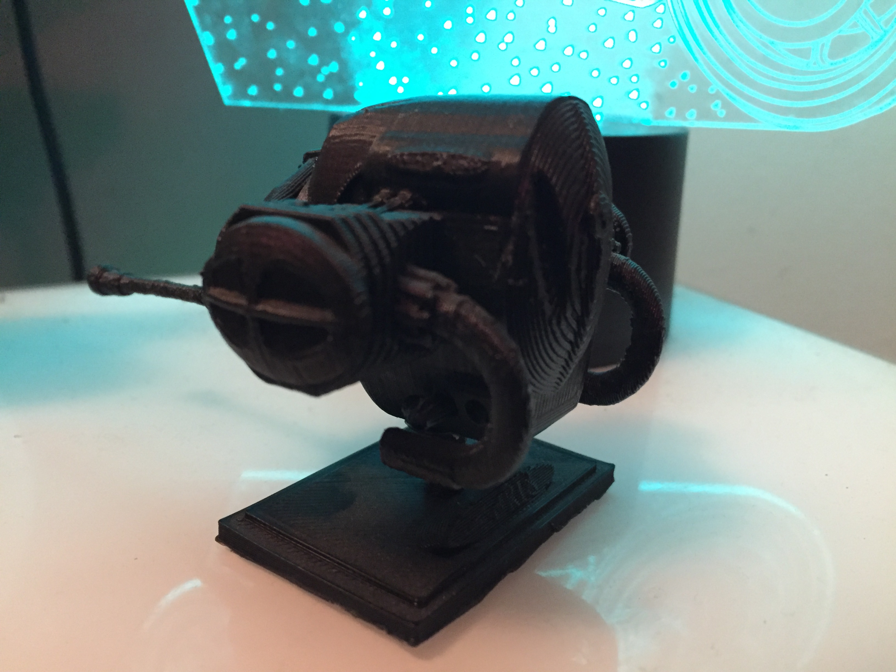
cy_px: 336
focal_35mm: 29
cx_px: 448
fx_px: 751
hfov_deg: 61.7
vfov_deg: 48.2
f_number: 2.2
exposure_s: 1/17
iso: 400
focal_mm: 4.15
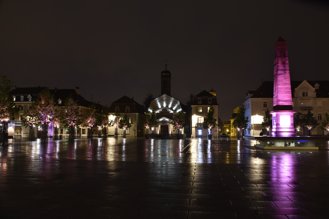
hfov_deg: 67.4
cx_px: 164
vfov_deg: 47.9
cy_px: 110
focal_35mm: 27
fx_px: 247
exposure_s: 6
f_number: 8
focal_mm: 18
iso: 100
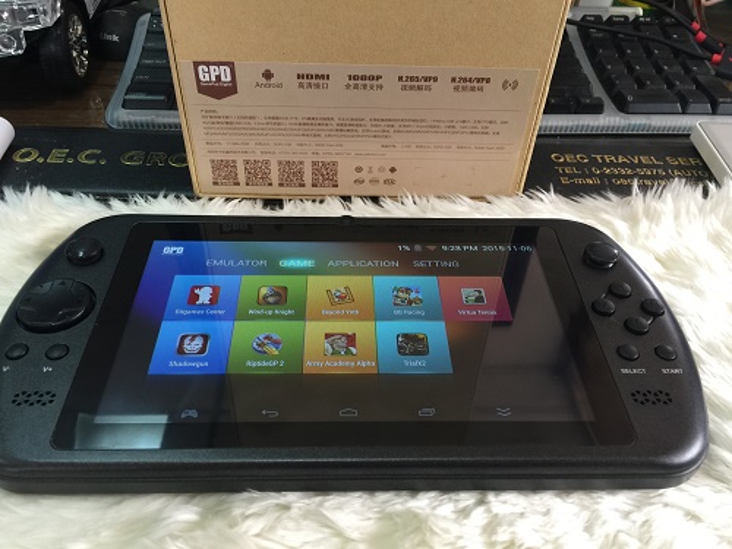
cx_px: 366
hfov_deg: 61.7
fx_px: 613
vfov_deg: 48.2
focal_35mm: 29
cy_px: 274
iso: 50
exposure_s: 1/17
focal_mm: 4.15
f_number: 2.2
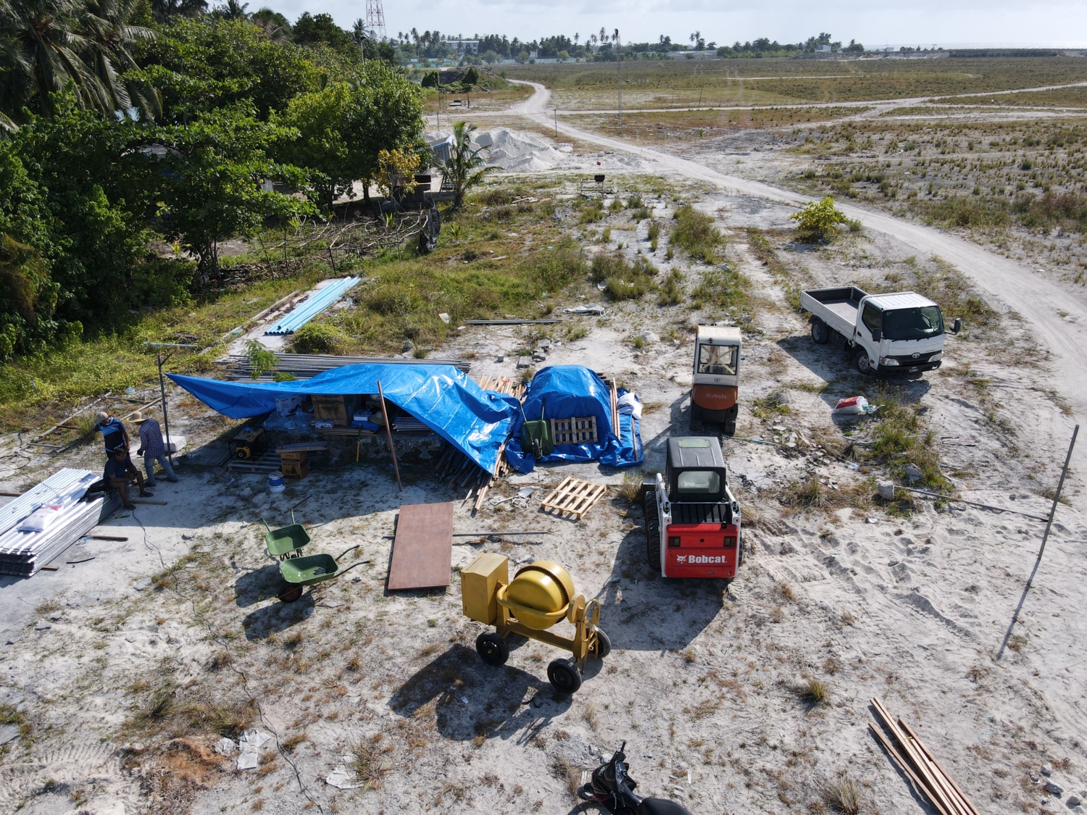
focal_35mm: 24
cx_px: 544
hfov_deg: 71.6
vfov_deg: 56.8
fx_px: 754
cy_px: 408
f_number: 2.8
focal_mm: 4.5
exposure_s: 1/725
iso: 100
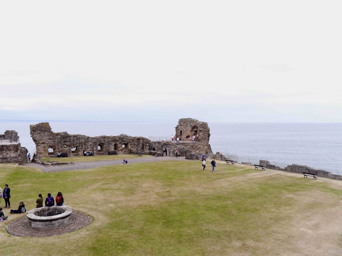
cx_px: 171
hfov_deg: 60.0
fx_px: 296
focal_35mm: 30
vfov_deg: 46.8
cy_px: 128
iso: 160
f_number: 7.1
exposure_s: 1/320
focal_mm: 15
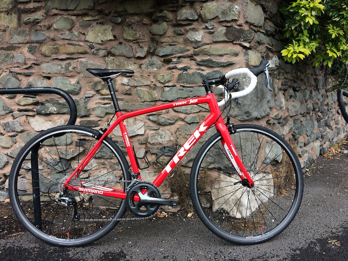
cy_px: 130
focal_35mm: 29
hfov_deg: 61.7
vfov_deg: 48.2
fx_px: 292
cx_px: 174
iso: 32
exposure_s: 1/380
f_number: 2.2
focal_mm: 4.15
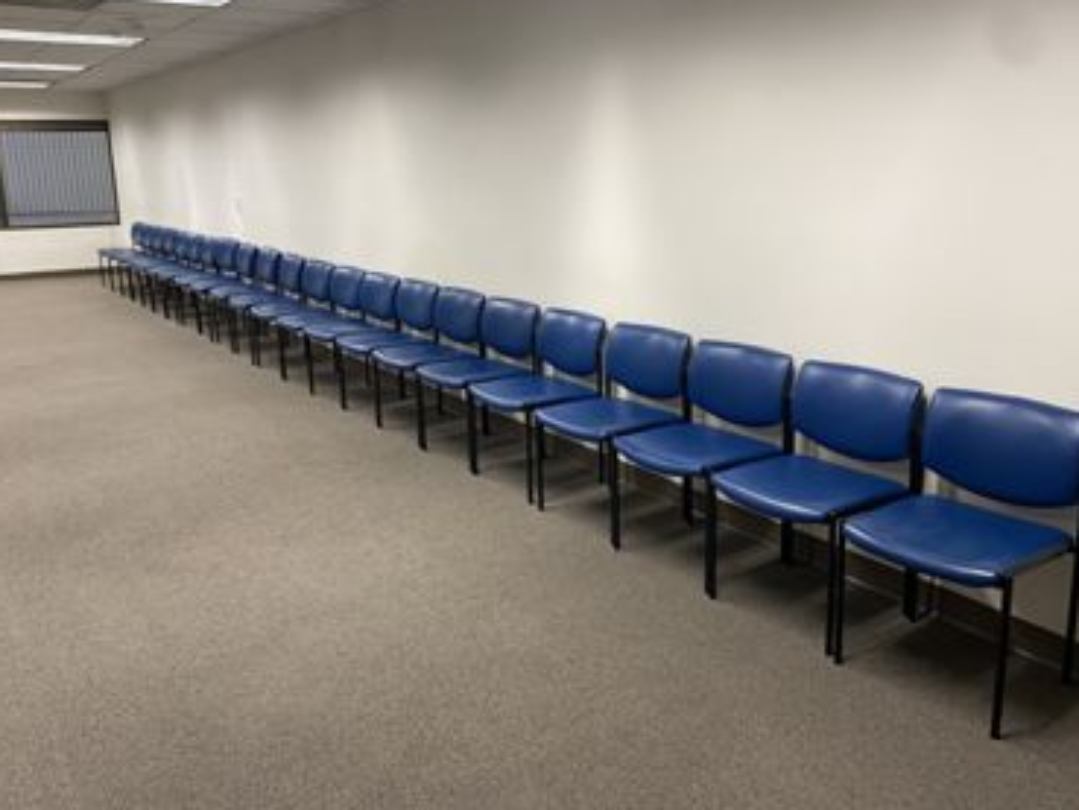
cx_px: 561
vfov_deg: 46.8
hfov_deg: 59.9
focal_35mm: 30
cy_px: 389
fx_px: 935
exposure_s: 1/60
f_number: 1.8
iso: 200
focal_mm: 4.25
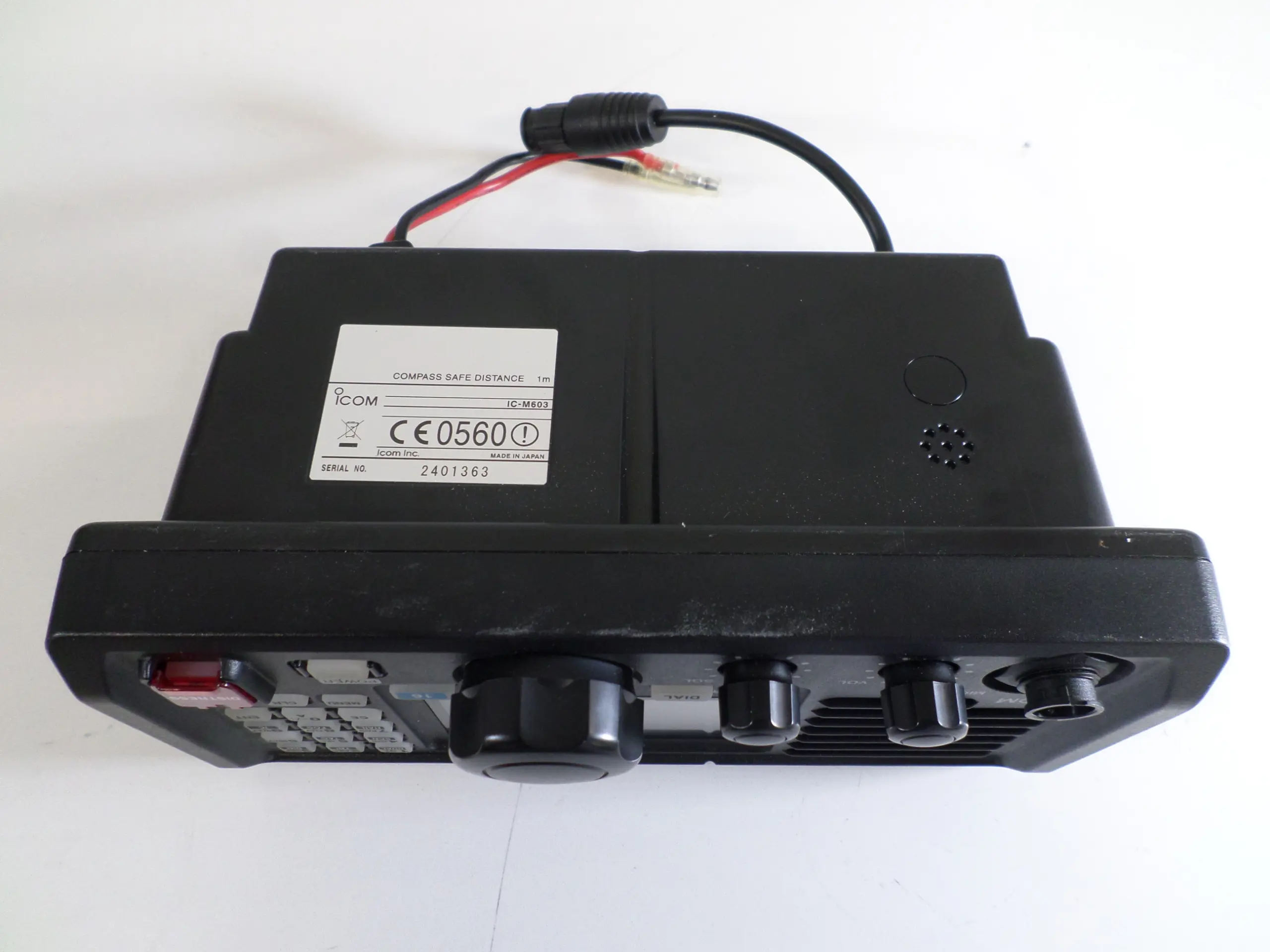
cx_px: 635
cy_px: 476
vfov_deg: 54.9
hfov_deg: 69.4
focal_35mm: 25
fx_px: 917
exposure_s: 1/30
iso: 120
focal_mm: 4.5
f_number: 2.5
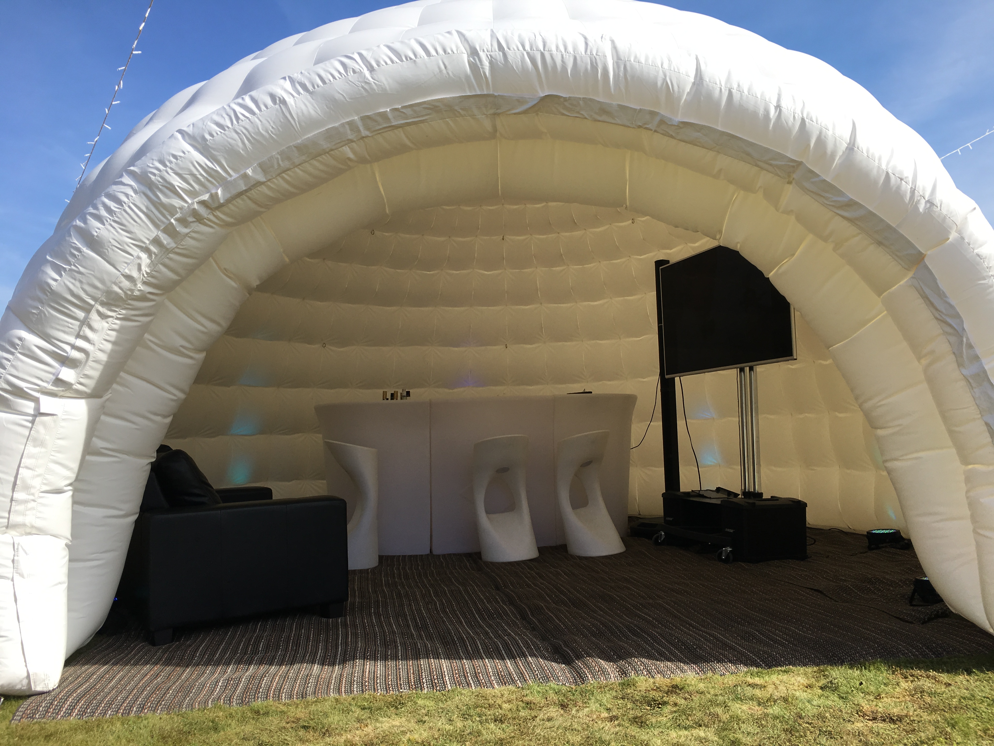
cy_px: 373
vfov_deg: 48.2
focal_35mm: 29
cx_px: 497
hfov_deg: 61.7
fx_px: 833
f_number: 2.2
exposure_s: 1/1099
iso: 25
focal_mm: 4.15
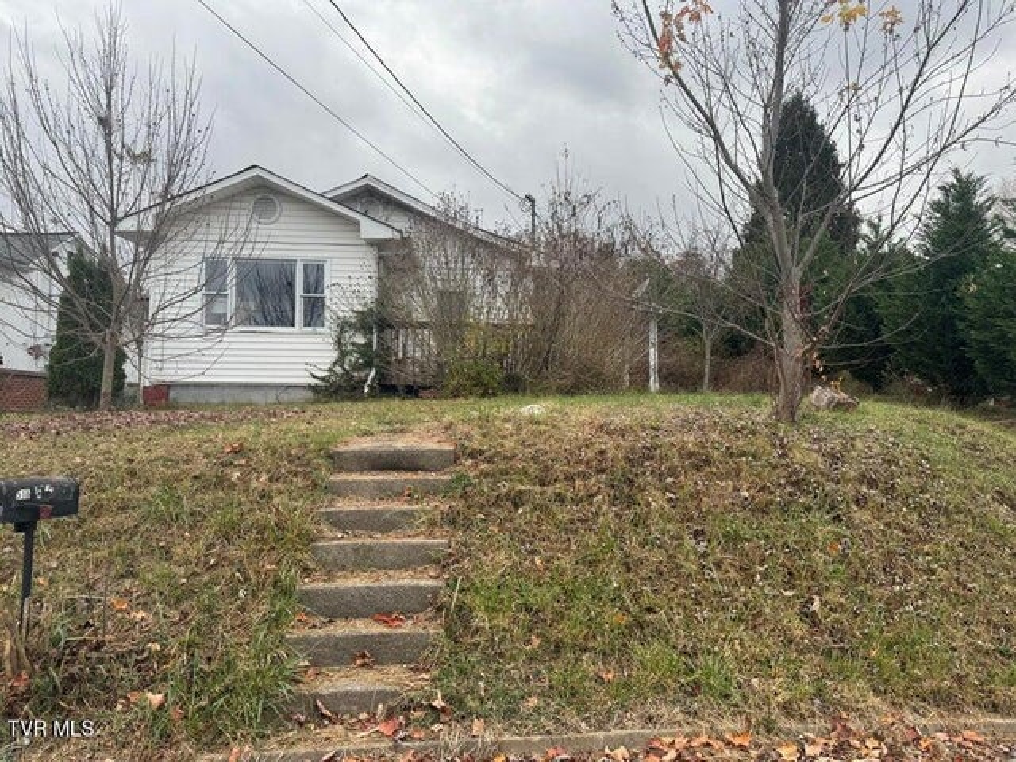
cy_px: 381
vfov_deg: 56.8
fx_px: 704
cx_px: 508
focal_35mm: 24
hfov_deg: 71.6
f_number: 1.78
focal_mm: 6.86
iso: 100
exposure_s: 1/121
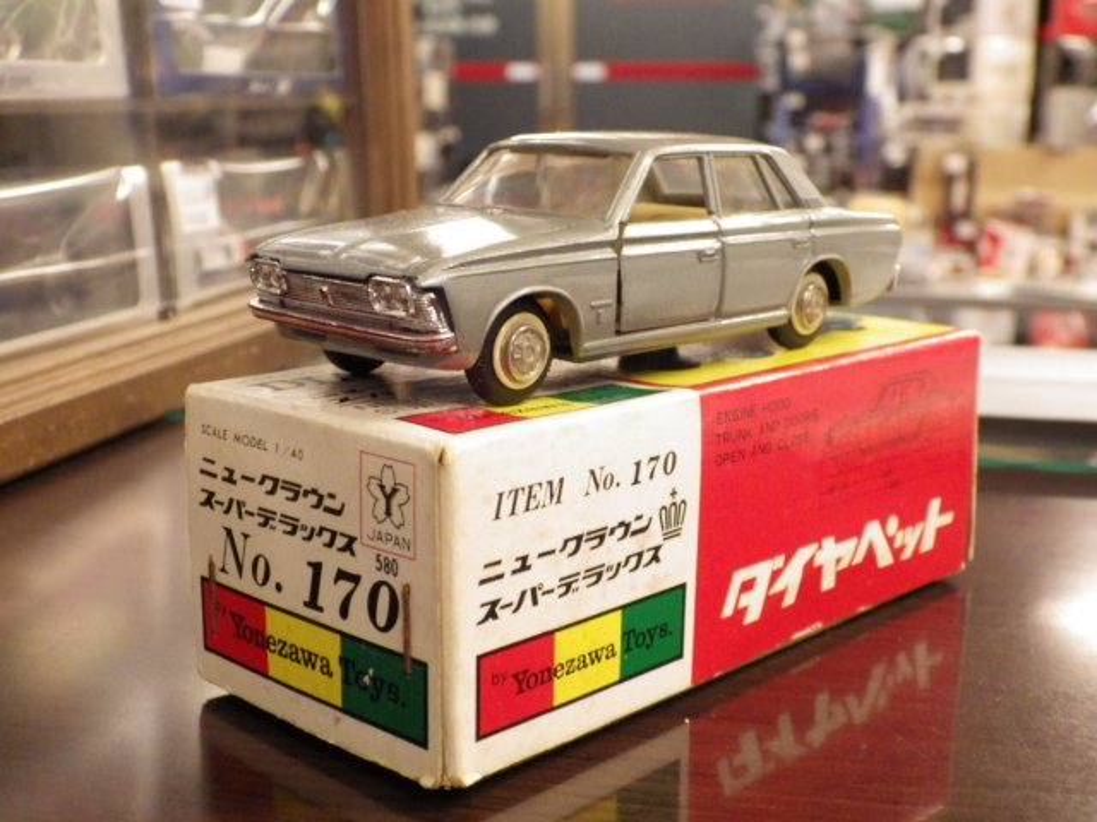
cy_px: 411
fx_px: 1585
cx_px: 548
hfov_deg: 38.2
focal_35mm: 50
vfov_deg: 29.1
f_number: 3.8
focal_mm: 9
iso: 800
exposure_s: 1/45
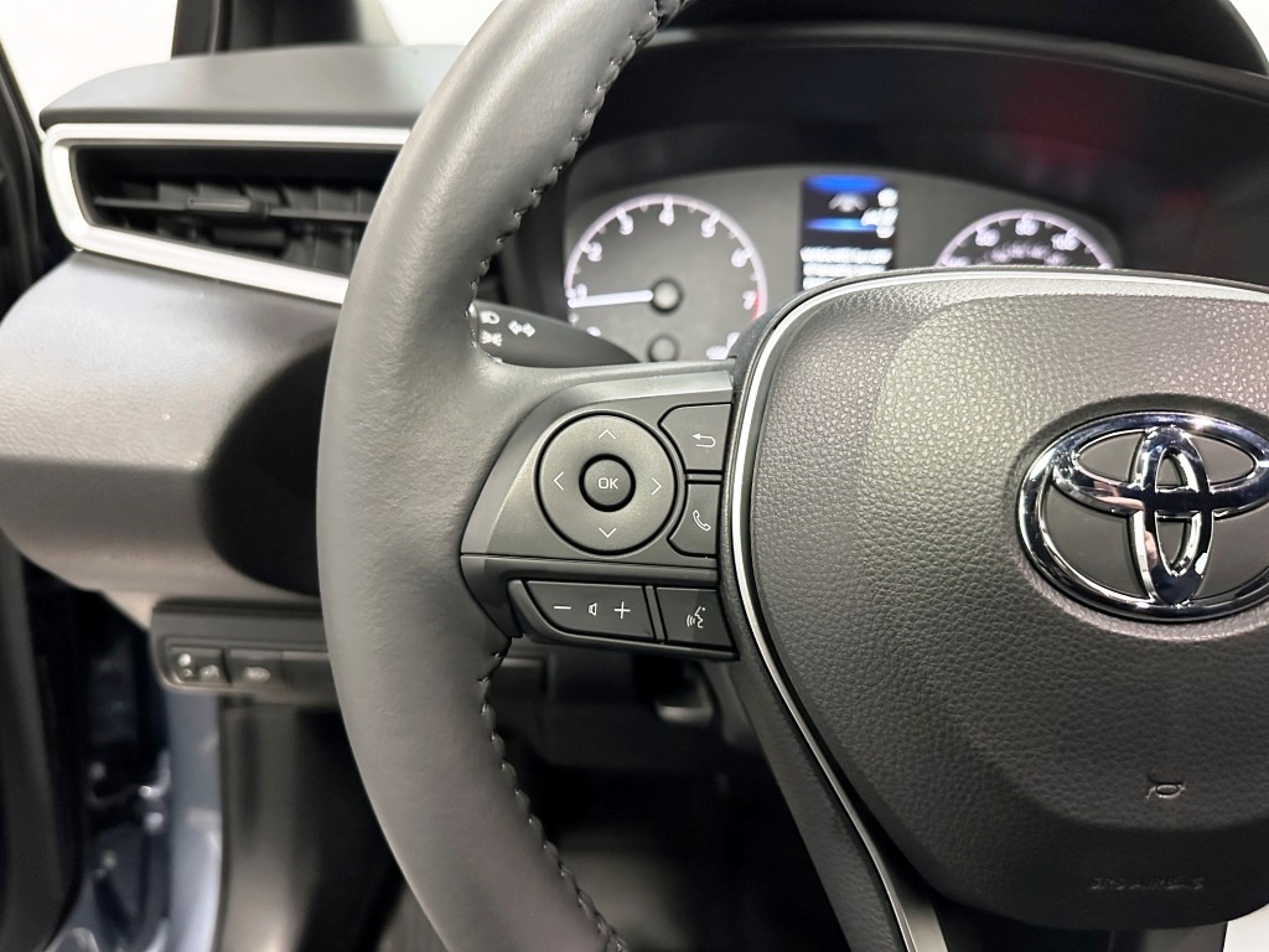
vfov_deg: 56.8
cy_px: 476
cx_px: 634
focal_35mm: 24
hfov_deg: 71.6
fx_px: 880
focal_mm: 6.86
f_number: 1.78
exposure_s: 1/40
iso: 1000
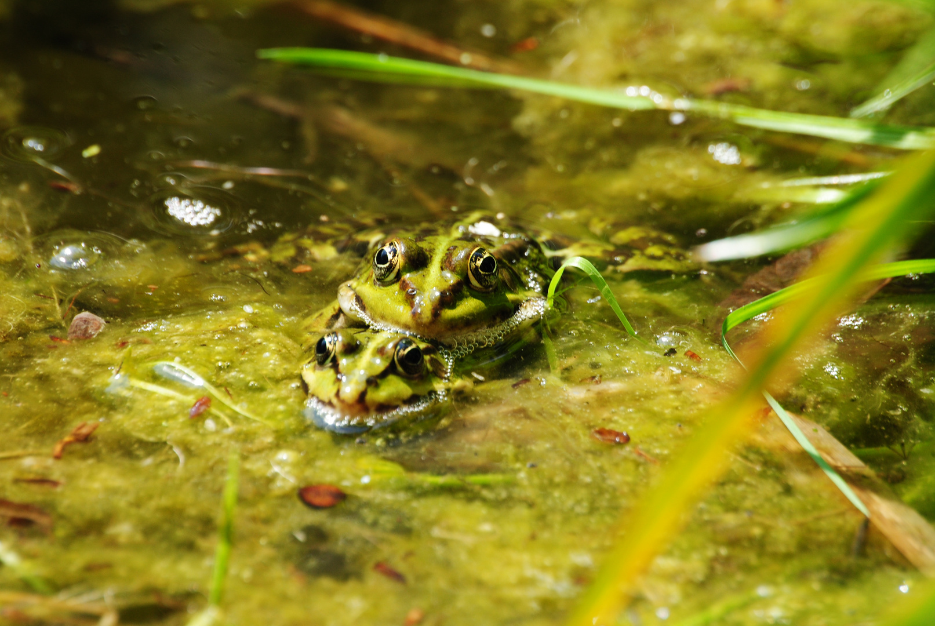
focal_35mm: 300
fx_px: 7801
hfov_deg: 6.9
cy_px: 313
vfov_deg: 4.6
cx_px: 468
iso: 200
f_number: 9
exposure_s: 1/160
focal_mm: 200
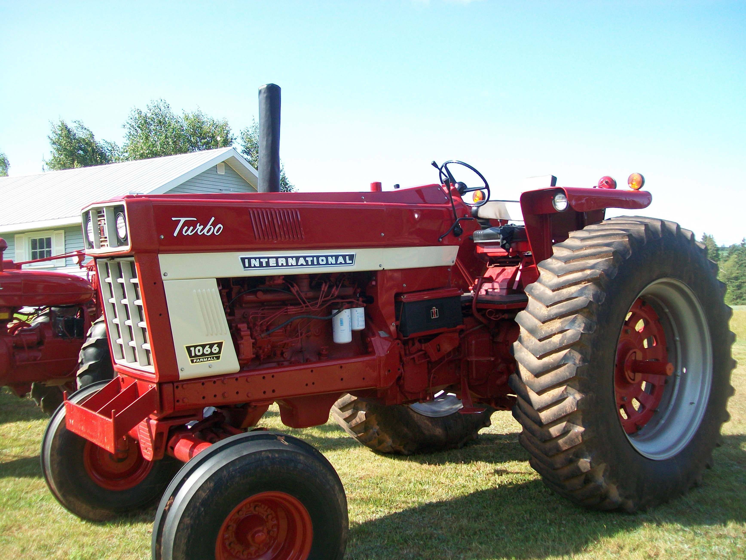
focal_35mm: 36
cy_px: 280
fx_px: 776
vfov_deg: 39.7
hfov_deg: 51.4
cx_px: 373
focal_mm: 6
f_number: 2.7
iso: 64
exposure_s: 1/400
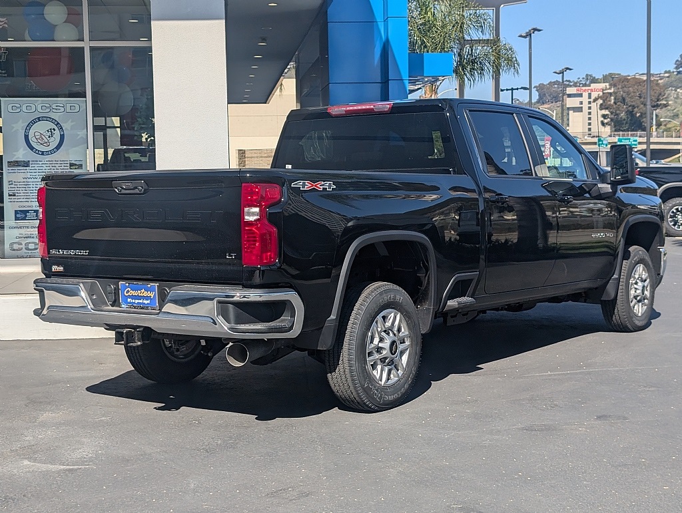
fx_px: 967
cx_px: 341
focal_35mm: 49
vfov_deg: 29.7
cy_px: 256
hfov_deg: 38.9
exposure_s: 1/1287
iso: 21
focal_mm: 6.9
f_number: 1.68
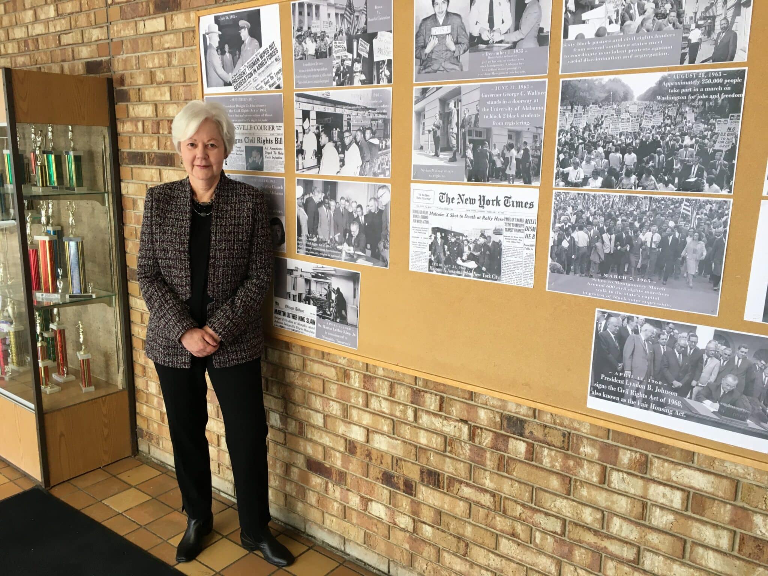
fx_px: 643
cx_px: 384
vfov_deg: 48.2
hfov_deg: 61.7
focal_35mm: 29
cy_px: 288
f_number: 2.2
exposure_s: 1/30
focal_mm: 4.15
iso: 25
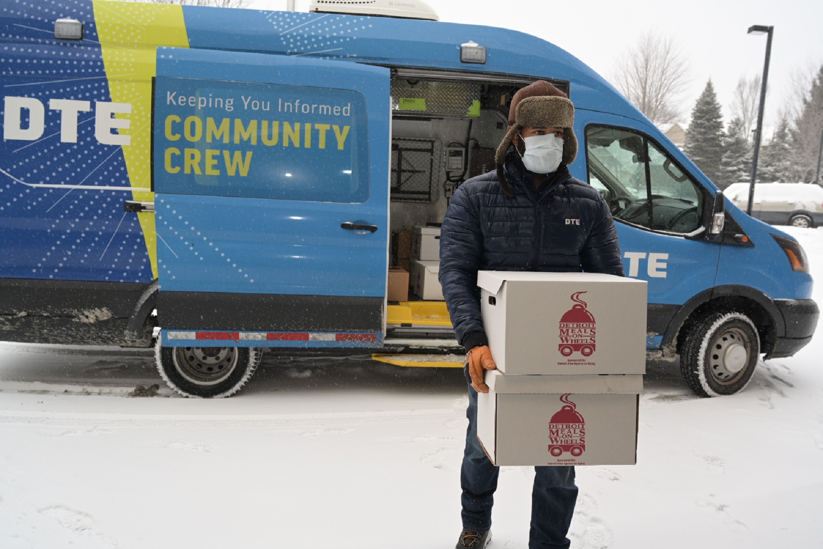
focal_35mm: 30
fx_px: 686
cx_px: 412
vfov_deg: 43.6
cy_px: 274
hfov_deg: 61.9
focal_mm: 30
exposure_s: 1/250
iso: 500
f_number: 6.3
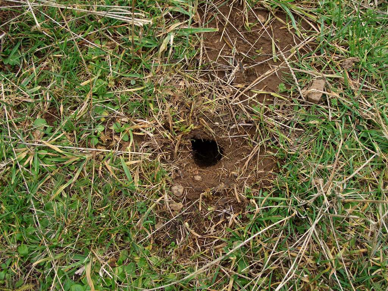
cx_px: 194
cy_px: 146
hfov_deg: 43.9
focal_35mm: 43
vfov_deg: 33.6
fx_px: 482
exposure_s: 1/200
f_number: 3
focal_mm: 9.2
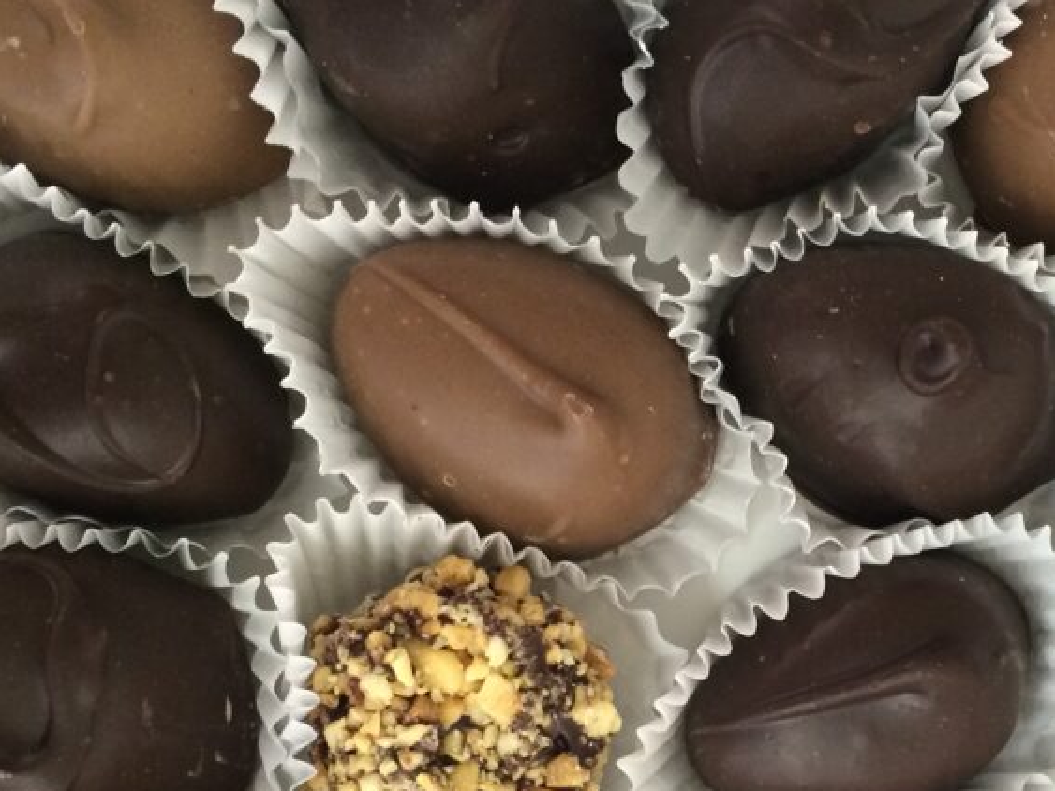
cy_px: 660
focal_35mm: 64
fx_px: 1950
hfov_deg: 29.9
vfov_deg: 22.5
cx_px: 763
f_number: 2.2
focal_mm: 4.12
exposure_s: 1/30
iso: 160
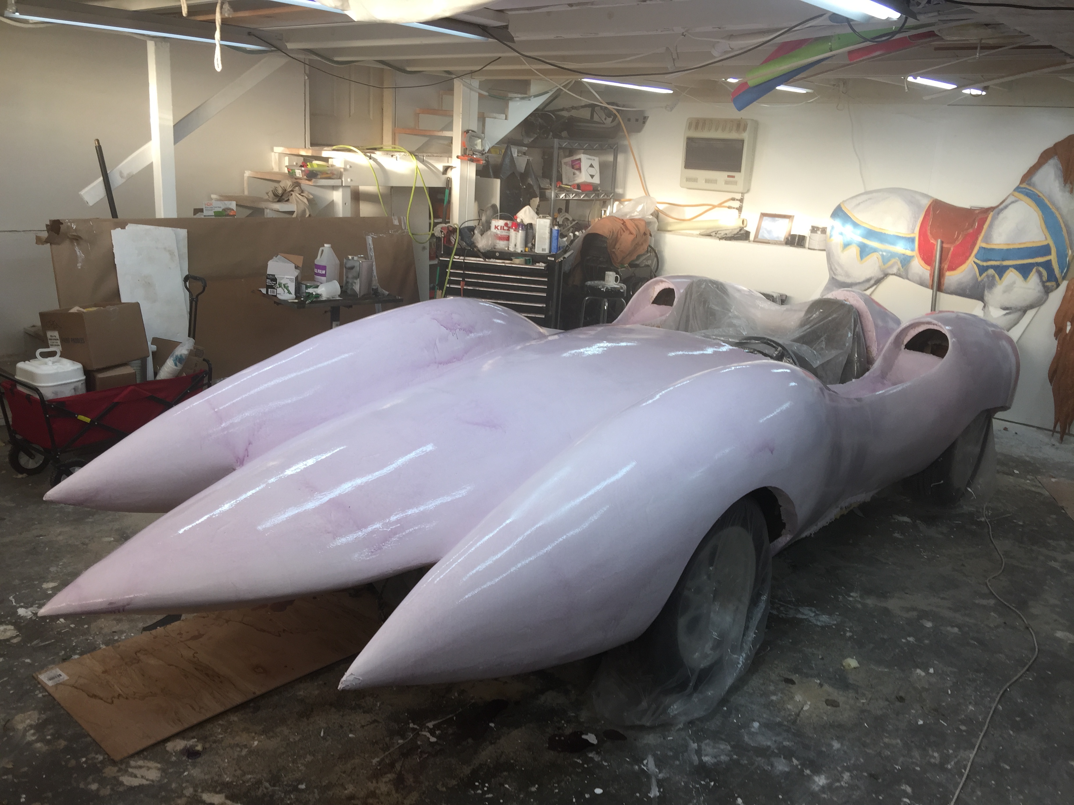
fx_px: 900
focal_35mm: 29
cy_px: 402
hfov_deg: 61.7
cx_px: 537
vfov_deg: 48.2
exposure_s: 1/60
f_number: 2.2
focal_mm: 4.15
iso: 32
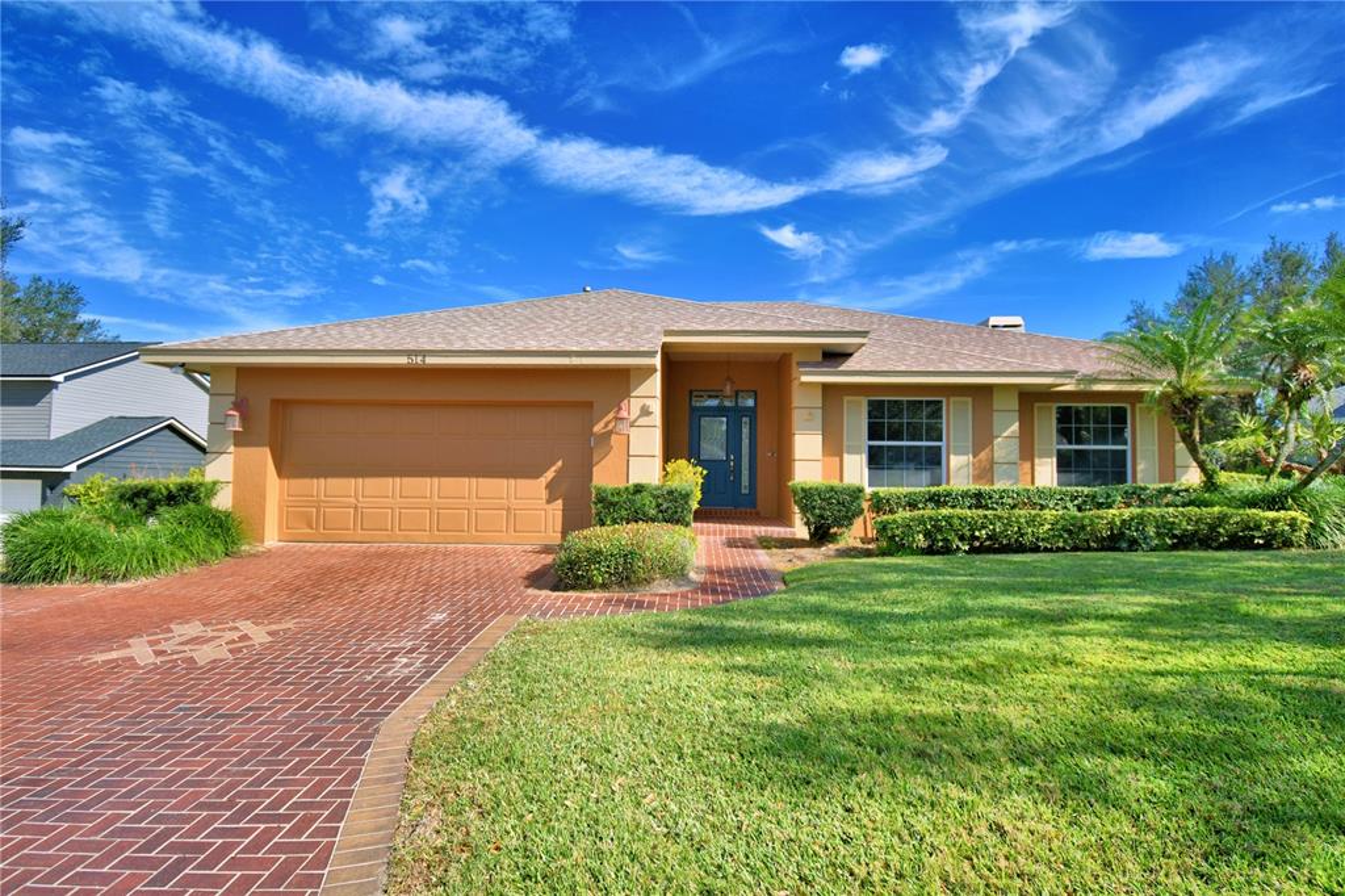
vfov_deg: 64.5
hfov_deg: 86.9
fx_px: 710
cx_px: 672
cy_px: 448
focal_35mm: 19
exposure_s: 1/800
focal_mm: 13
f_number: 4.8
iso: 100
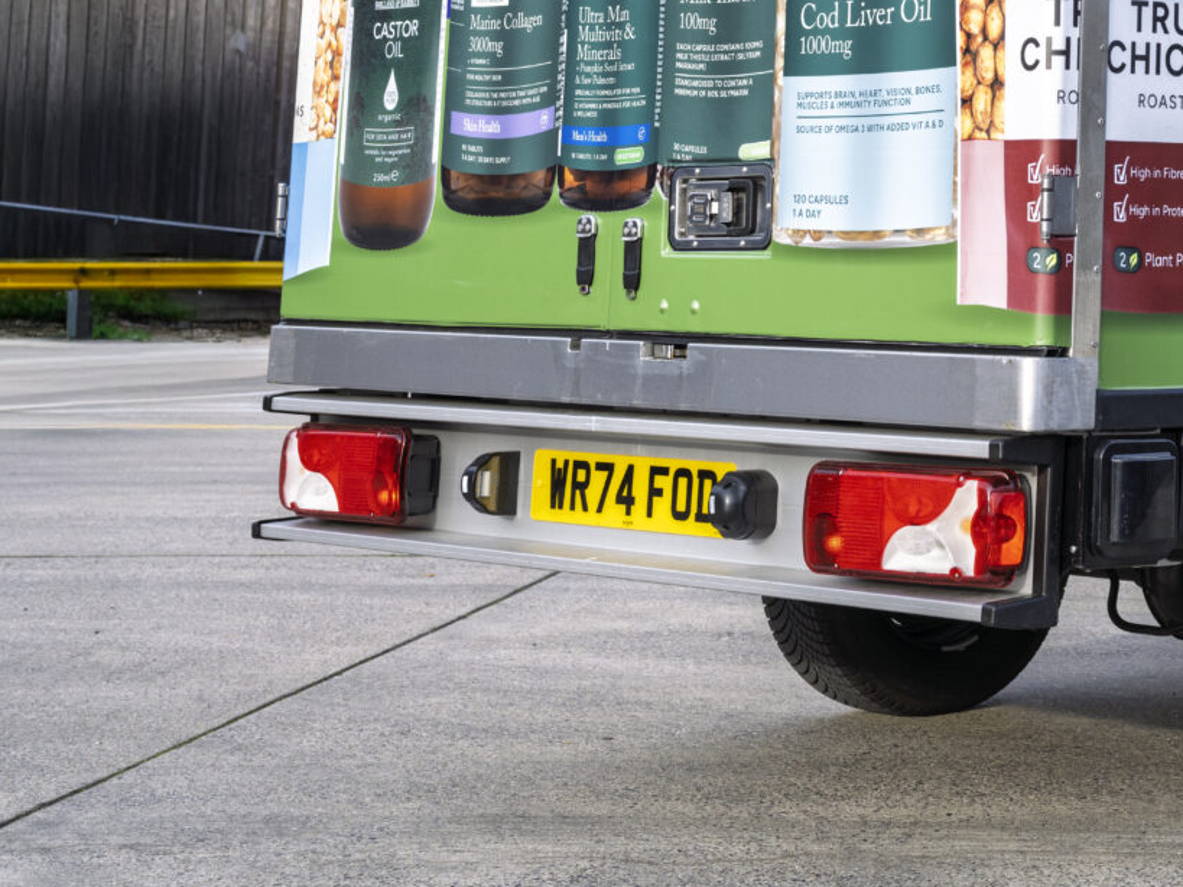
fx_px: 3075
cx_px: 1455
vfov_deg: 15.7
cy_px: -202
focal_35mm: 90
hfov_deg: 20.3
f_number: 7.1
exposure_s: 1/250
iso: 200
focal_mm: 45
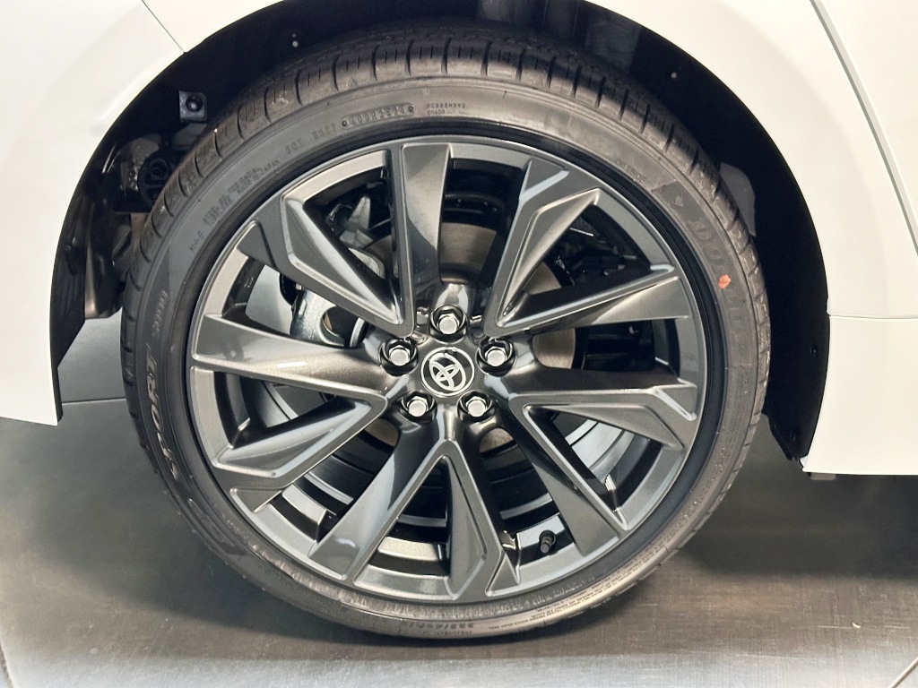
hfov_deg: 39.7
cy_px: 344
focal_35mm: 48
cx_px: 459
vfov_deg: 30.3
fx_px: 1273
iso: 640
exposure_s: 1/24
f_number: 1.78
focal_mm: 6.86
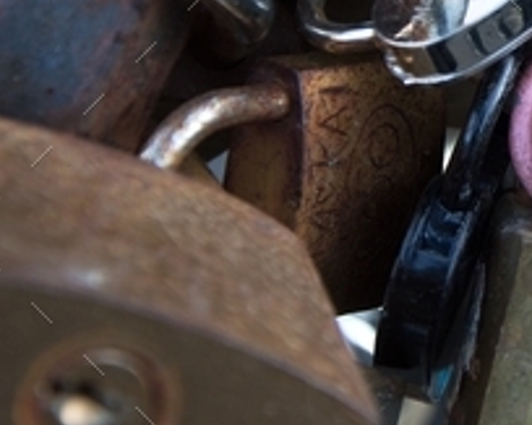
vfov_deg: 6.5
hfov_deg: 8.1
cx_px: 733
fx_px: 3714
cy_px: -37
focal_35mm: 236
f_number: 5
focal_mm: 58
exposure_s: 1/125
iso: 450
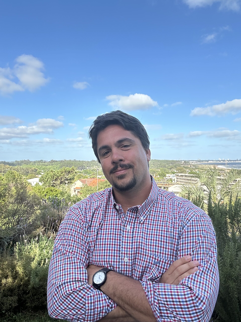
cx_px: 120
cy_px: 161
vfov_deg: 60.0
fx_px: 278
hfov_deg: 46.8
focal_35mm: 30
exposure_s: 1/659
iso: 25
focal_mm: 2.69
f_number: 1.9
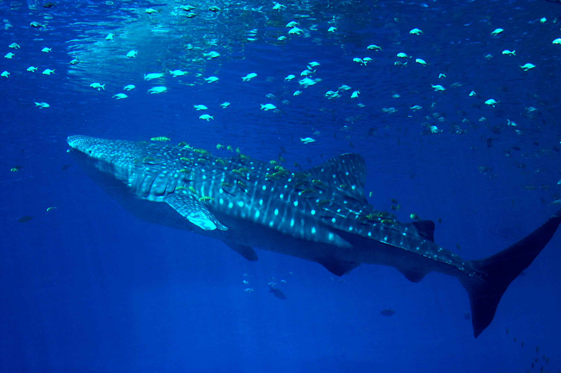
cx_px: 280
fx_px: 2149
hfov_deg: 14.9
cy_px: 186
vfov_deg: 9.9
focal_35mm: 138
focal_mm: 92
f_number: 5.6
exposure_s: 1/30
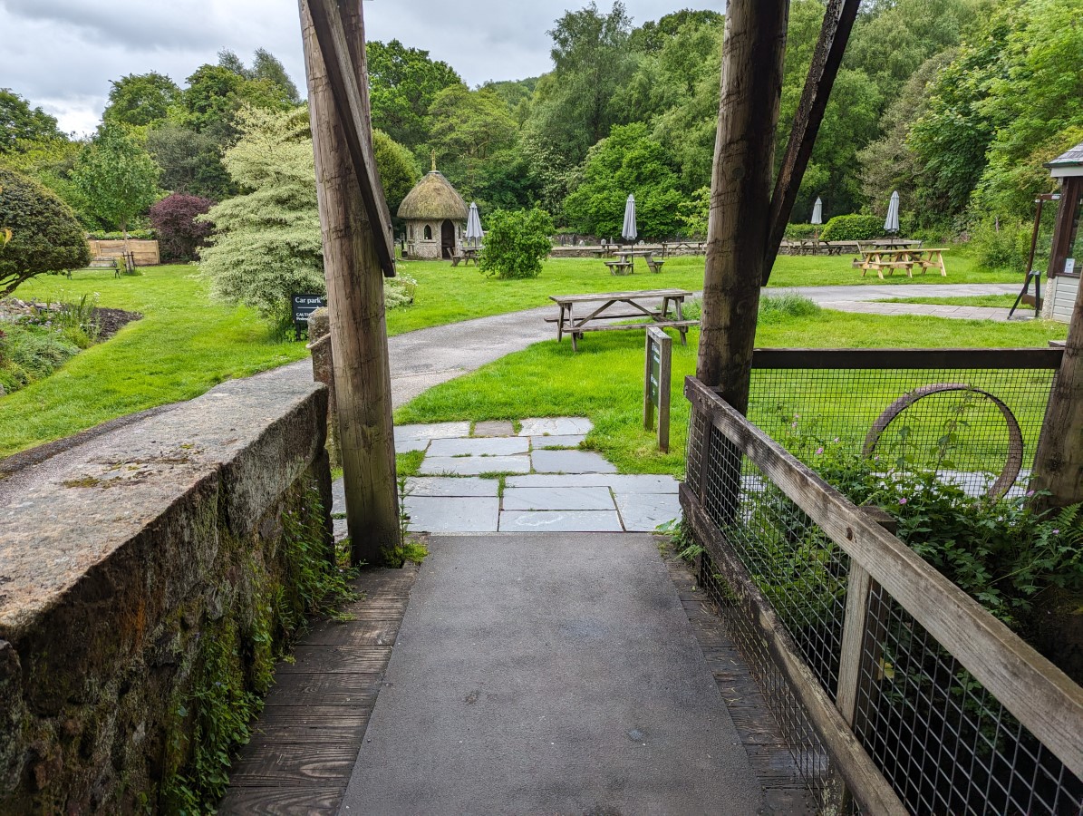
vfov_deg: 56.9
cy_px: 408
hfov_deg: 71.5
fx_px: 752
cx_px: 542
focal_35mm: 24
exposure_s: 1/1715
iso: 49
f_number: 1.85
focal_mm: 6.81
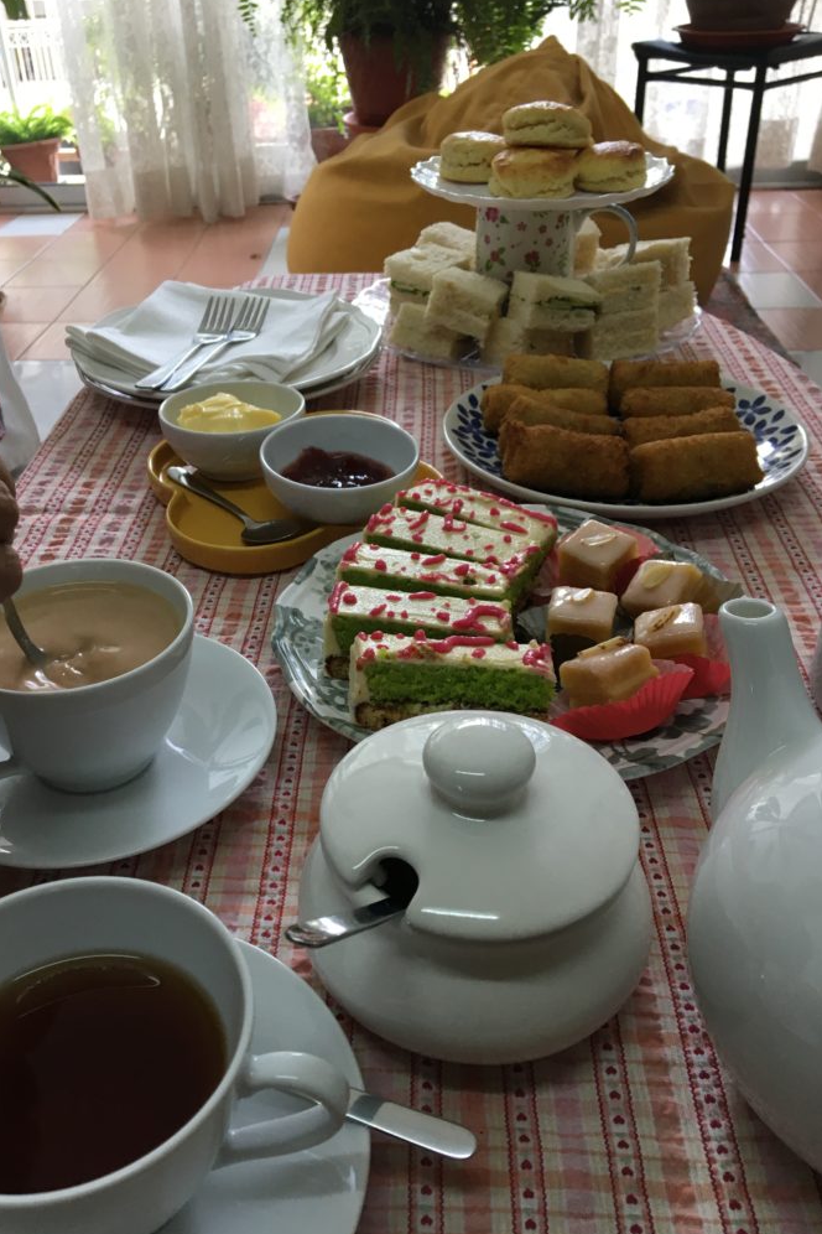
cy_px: 618
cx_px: 352
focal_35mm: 31
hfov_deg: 42.2
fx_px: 1062
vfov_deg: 60.3
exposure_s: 1/33
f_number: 2.2
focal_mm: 4.15
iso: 50
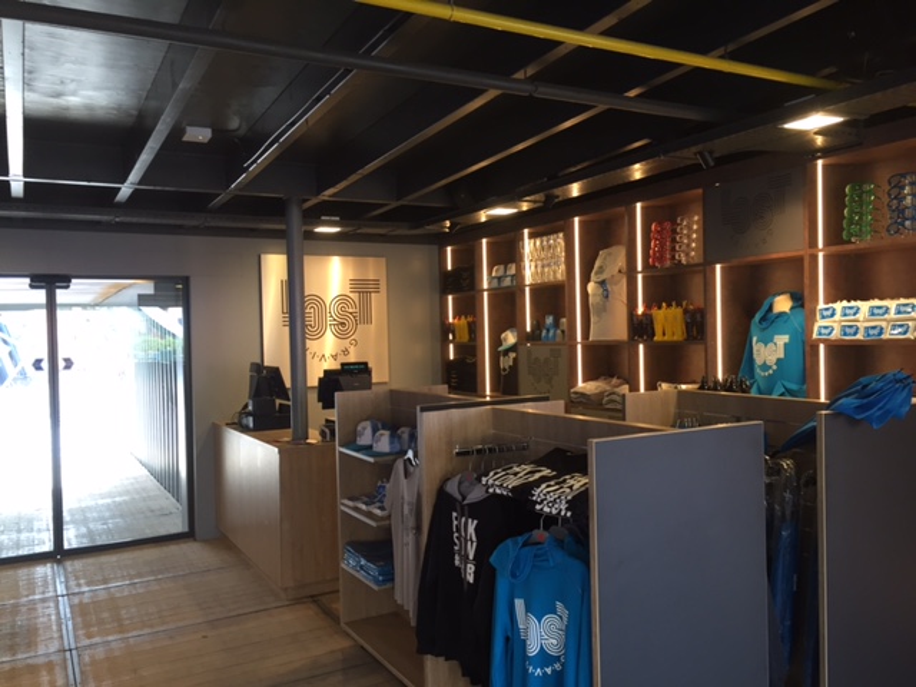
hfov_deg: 61.7
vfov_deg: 48.2
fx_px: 767
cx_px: 458
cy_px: 344
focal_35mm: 29
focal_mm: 4.15
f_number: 2.2
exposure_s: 1/33
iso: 32
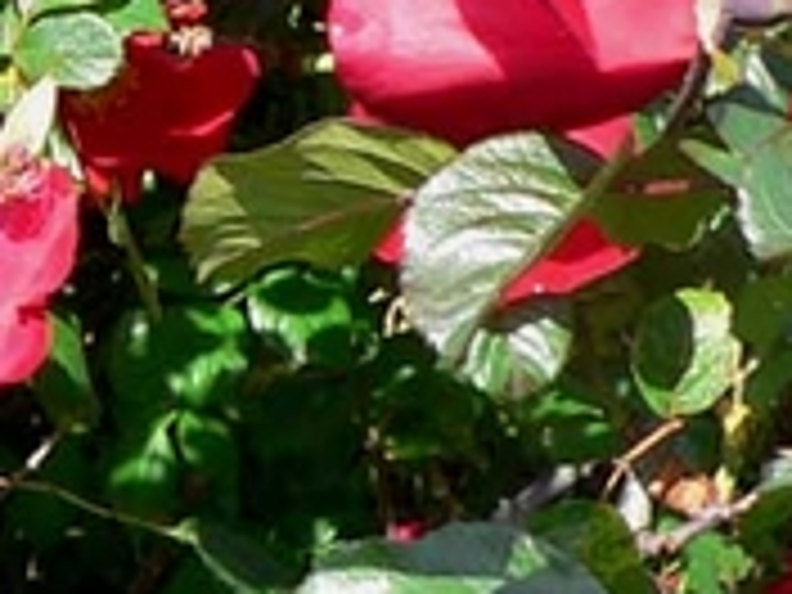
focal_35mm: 209
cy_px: -153
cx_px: -850
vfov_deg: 7.0
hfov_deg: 8.9
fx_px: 4782
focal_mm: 6
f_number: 4
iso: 80
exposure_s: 1/200
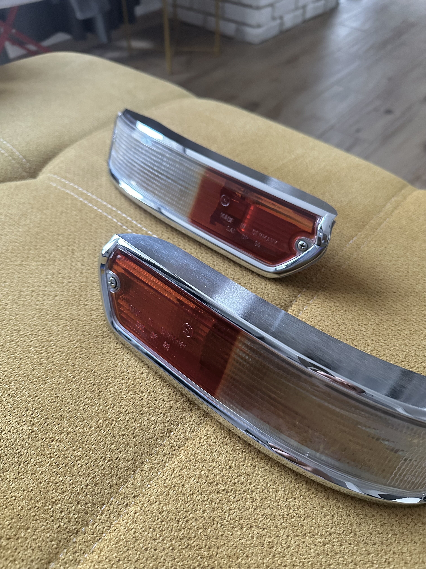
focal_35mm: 24
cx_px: 213
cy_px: 284
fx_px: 394
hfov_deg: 56.8
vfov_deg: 71.6
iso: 640
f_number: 1.78
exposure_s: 1/60
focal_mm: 6.86
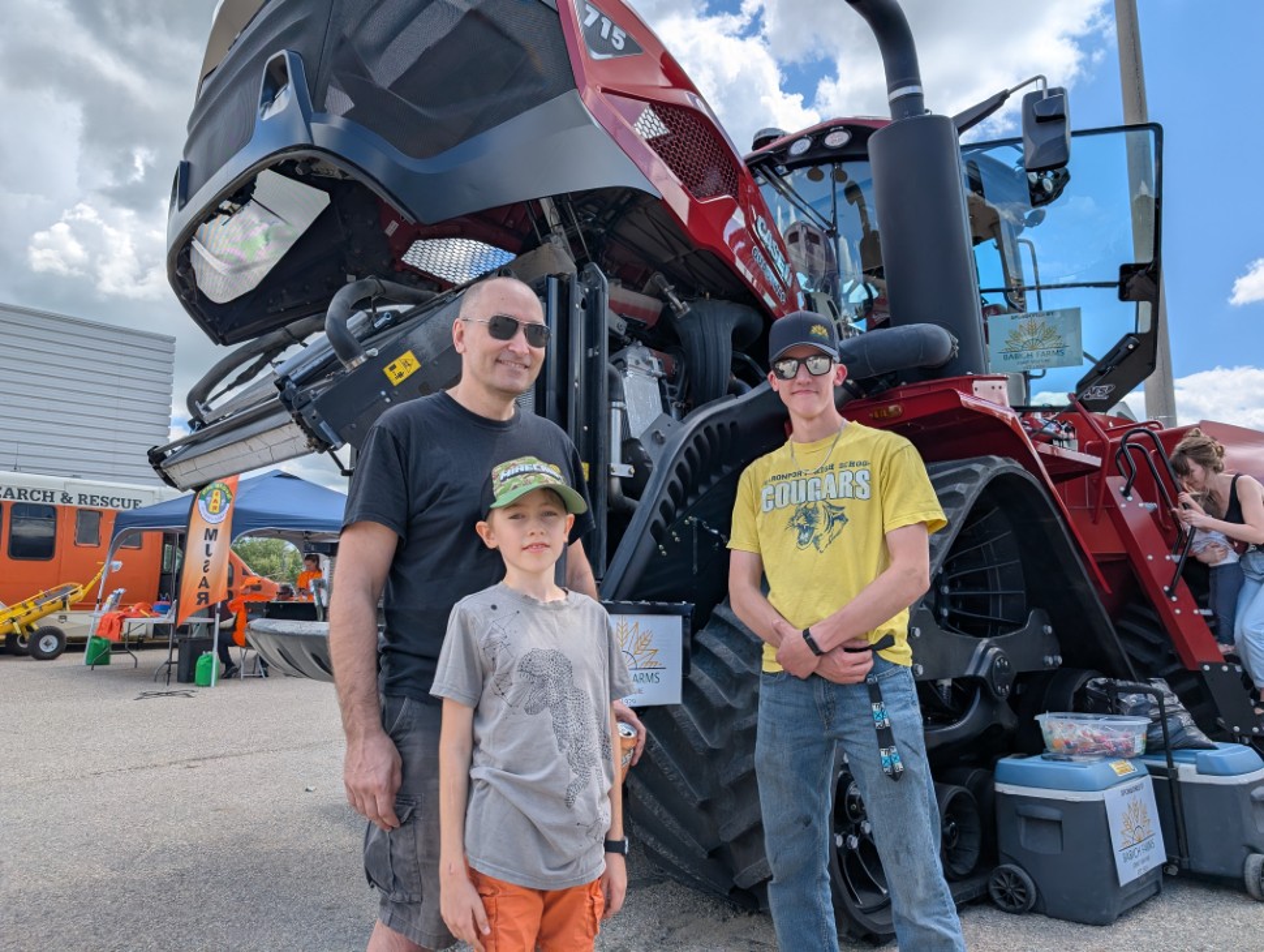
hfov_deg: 71.5
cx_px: 632
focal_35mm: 24
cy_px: 476
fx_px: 877
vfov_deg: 56.9
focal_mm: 6.9
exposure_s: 1/980
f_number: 1.68
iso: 15
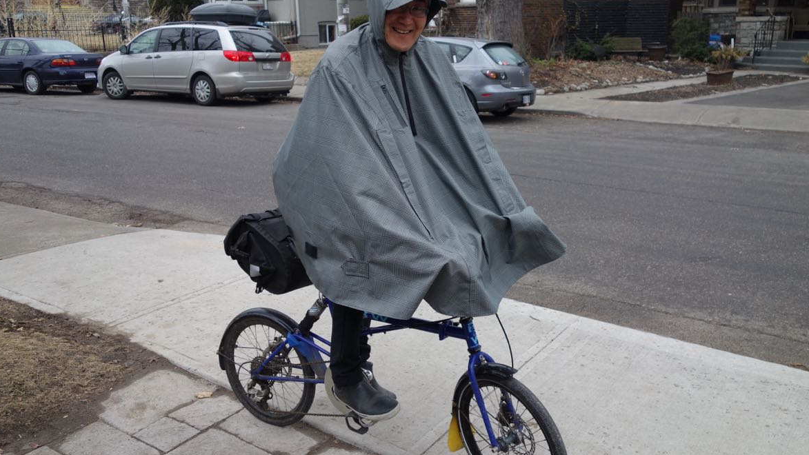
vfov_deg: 36.6
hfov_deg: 60.9
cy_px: 204
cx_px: 434
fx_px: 686
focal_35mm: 32
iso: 125
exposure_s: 1/100
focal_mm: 10.4
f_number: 2.8
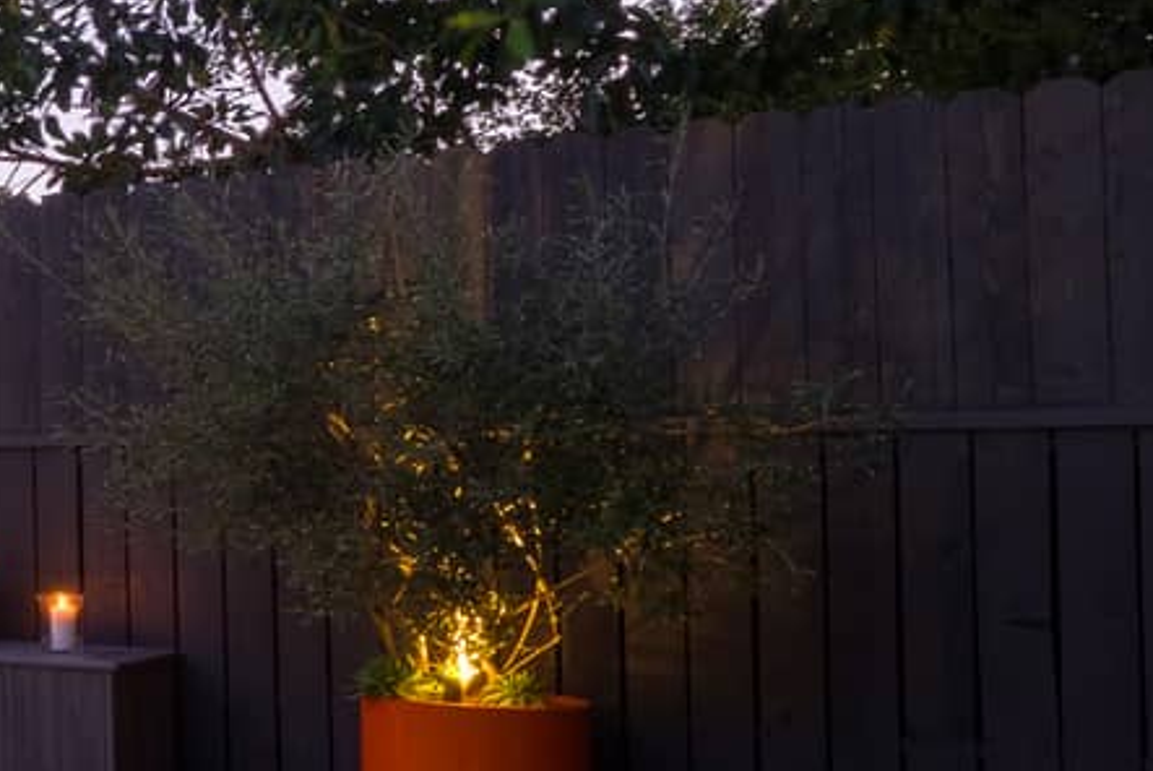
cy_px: 511
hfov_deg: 19.8
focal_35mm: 61
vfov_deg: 22.2
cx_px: -1093
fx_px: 1955
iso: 400
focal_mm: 15
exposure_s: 1/3
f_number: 16
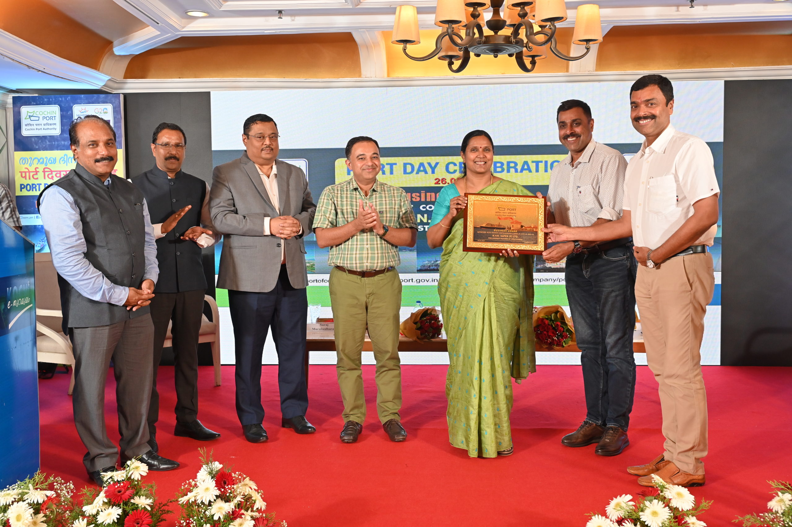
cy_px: 264
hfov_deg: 55.8
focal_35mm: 34
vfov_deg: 38.8
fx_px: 747
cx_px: 396
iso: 1250
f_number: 5.6
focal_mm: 34
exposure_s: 1/160
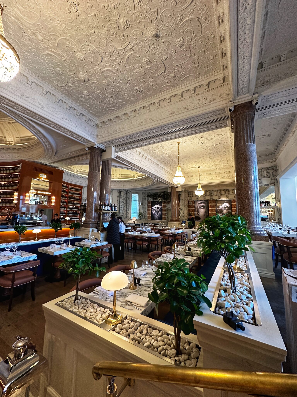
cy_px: 198
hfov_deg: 85.7
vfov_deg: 102.1
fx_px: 160
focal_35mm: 14
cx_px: 148
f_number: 2.2
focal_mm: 2.22
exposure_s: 1/50
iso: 250
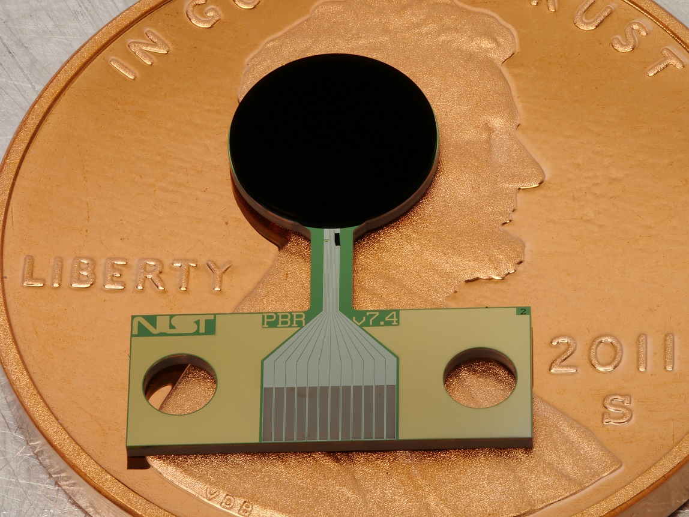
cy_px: 258
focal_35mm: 90
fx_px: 1792
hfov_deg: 21.8
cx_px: 344
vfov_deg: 16.4
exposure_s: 1/30
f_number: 11
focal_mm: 45
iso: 160
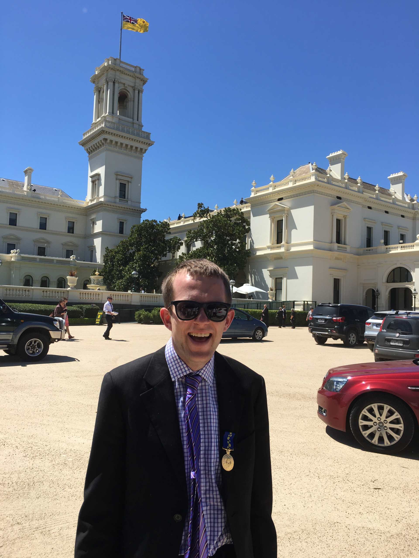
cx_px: 210
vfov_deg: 61.7
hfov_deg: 48.2
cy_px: 279
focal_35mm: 29
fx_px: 468
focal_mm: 4.15
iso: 25
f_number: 2.2
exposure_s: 1/1672
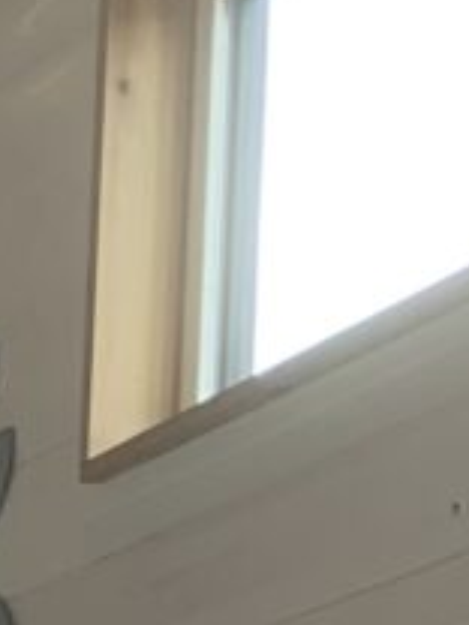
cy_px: 1854
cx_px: -1215
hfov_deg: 6.6
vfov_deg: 8.6
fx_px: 3468
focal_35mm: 192
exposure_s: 1/122
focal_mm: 4.25
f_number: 1.8
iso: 32
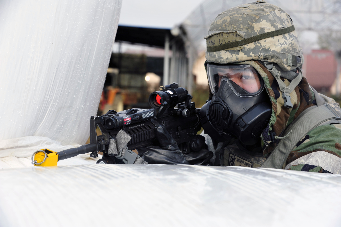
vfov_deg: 17.5
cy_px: 114
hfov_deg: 26.0
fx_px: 738
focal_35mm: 78
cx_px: 170
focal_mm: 78
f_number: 9
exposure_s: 1/320
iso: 400
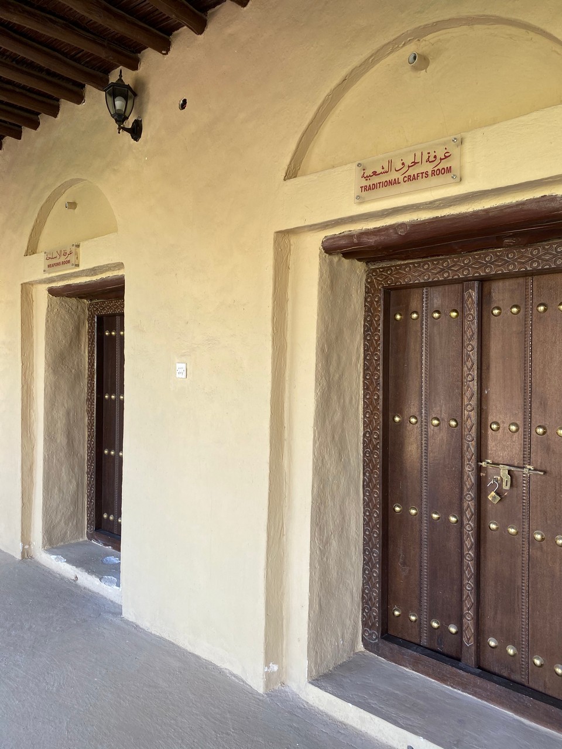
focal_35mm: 26
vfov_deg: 67.3
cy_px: 374
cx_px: 281
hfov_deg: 53.1
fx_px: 563
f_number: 1.8
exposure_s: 1/159
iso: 32
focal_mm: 4.25
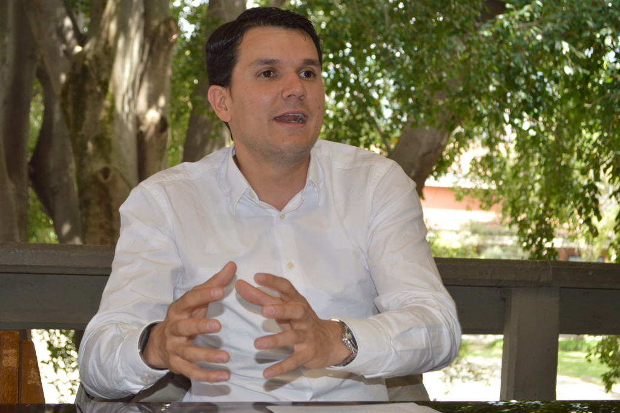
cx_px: 310
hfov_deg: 30.5
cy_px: 206
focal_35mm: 66
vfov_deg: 20.6
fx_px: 1136
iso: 400
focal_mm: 44
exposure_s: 1/100
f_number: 5.3
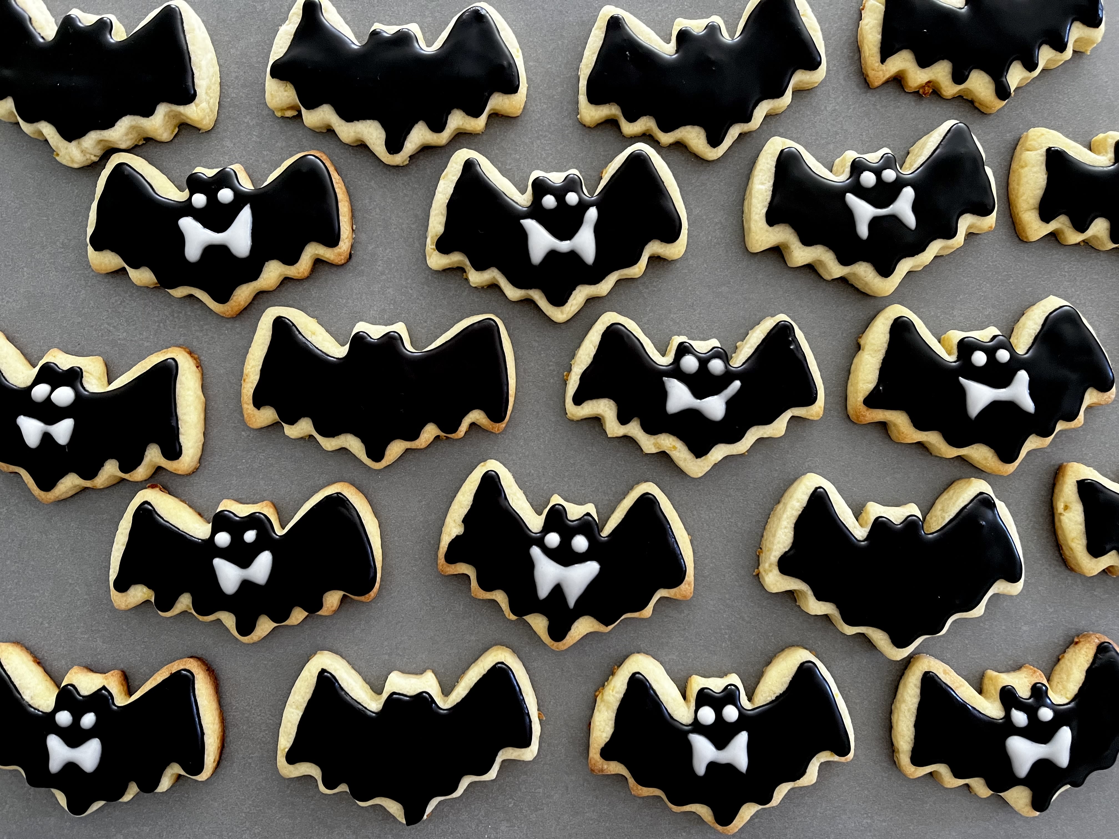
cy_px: 420
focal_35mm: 26
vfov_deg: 53.1
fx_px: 840
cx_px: 560
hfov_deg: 67.3
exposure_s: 1/60
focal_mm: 5.1
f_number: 1.6
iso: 200
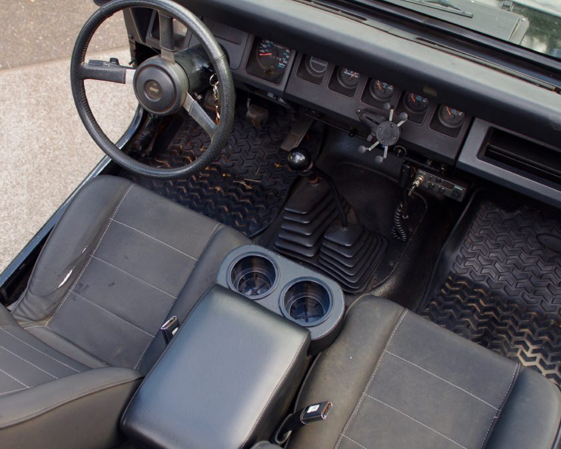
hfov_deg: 44.5
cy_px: 224
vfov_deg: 36.5
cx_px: 224
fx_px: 681
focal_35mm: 41
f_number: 3.2
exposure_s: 1/125
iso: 400
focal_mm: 24
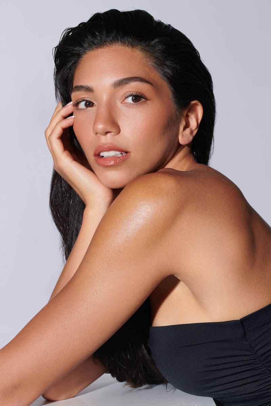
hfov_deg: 13.0
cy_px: 203
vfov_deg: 19.5
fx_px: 1186
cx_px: 136
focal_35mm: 105
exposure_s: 1/160
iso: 320
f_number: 14
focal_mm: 105
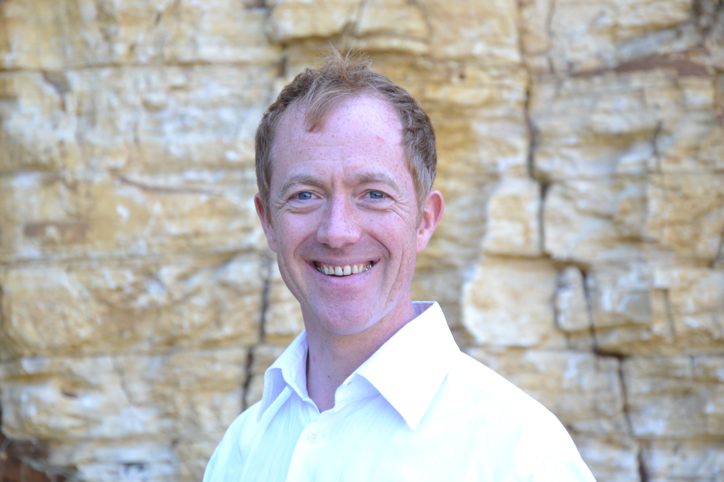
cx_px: 362
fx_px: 2564
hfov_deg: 16.1
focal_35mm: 128
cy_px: 241
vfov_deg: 10.8
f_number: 8
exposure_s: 1/80
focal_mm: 85
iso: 400
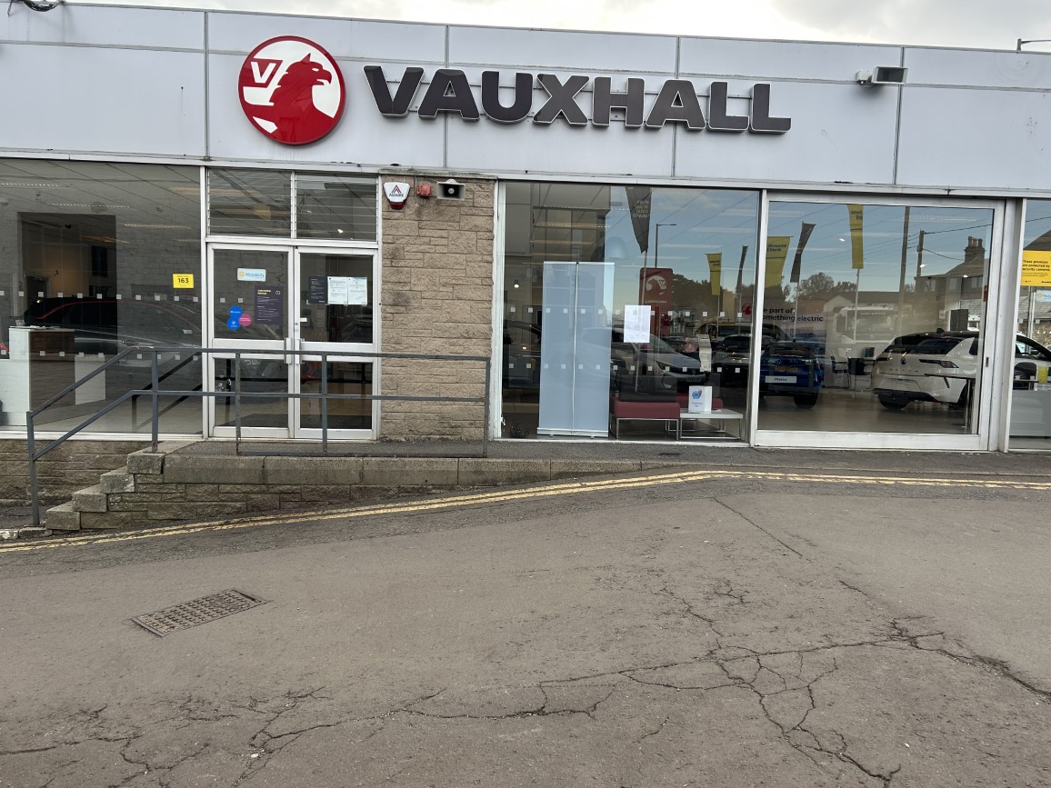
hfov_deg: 65.3
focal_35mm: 27
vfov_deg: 51.4
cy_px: 387
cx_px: 536
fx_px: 820
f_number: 1.5
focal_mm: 5.7
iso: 50
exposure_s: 1/709
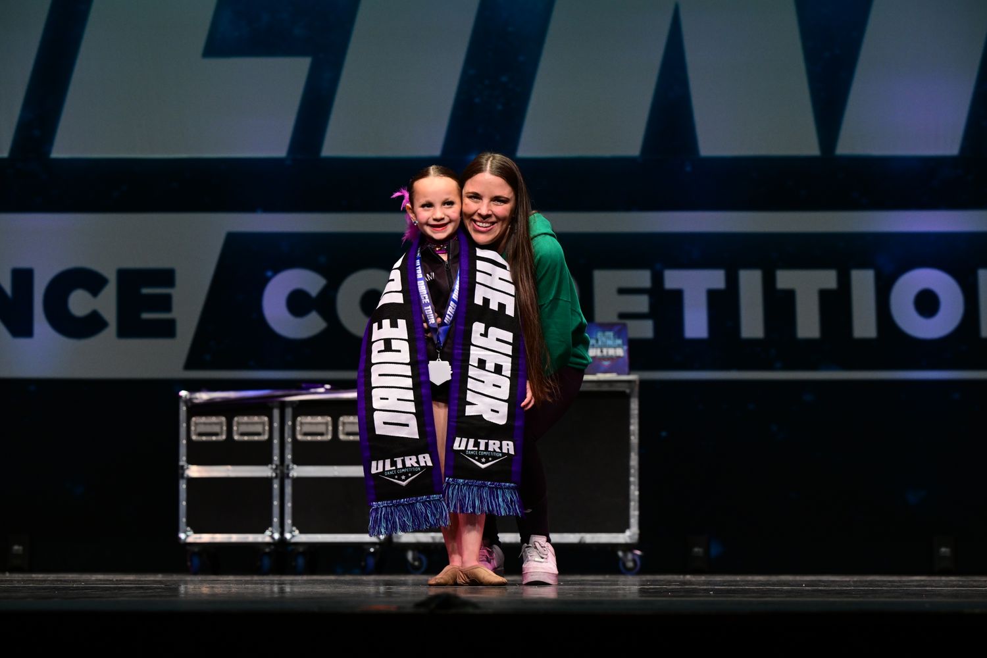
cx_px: 494
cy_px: 329
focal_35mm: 110
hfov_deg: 18.6
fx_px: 3016
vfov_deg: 12.5
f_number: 5
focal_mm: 110
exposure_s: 1/500
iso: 2500
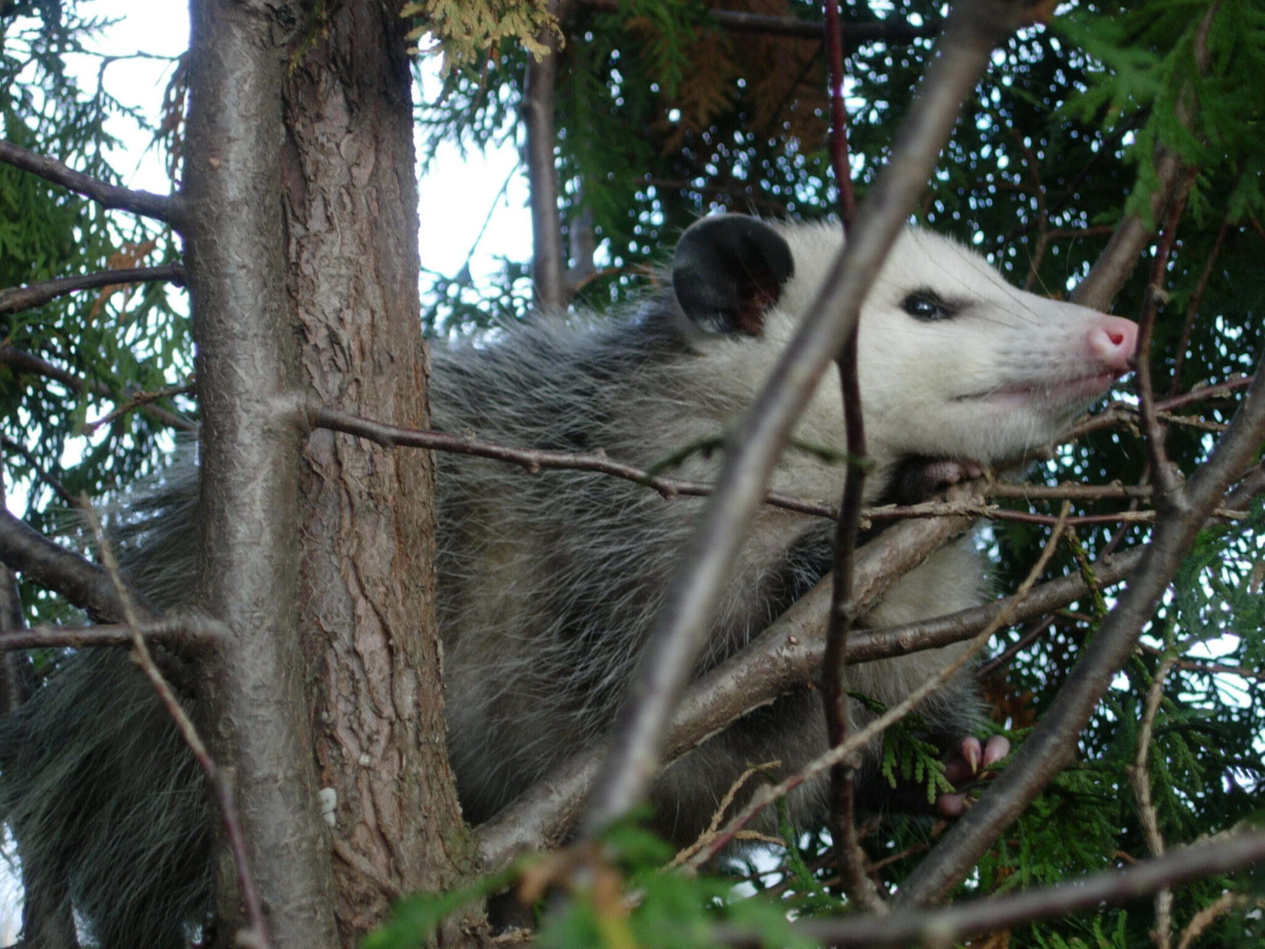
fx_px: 4129
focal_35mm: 113
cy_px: 474
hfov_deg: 17.4
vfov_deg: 13.1
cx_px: 632
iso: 64
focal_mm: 23.4
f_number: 4.9
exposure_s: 1/40.3
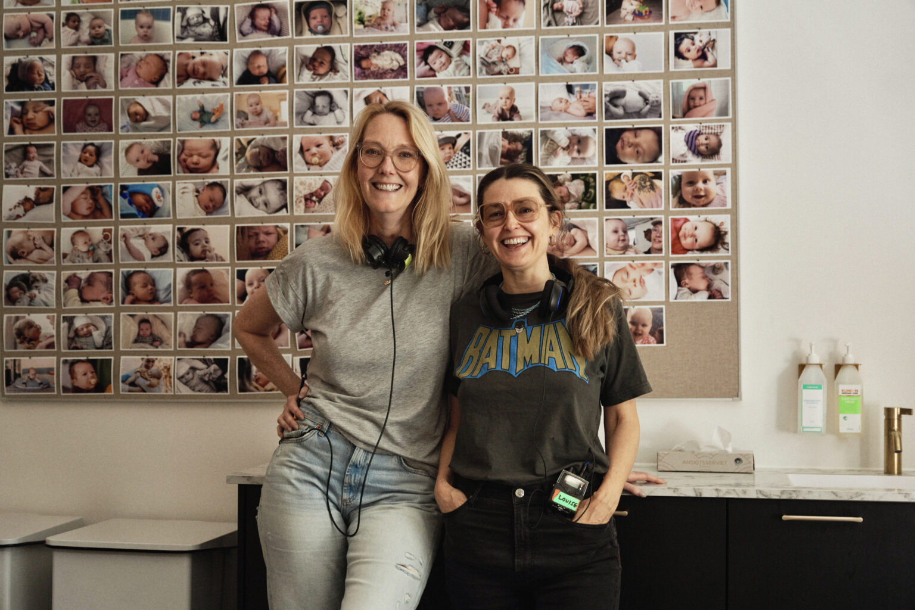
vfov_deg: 24.7
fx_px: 1390
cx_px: 458
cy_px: 305
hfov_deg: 36.4
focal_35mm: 55
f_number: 2.8
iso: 640
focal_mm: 54.7
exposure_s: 1/100
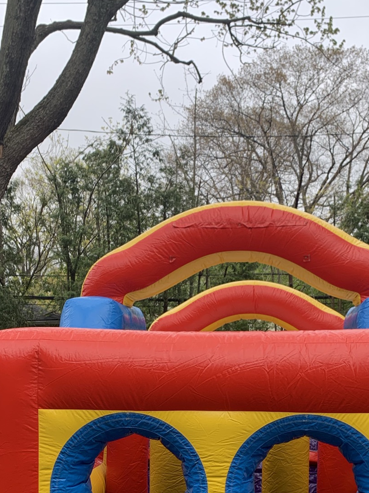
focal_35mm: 49
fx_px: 697
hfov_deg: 29.7
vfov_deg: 37.6
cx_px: 201
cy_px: 390
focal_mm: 4.25
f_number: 1.8
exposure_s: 1/121
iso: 25
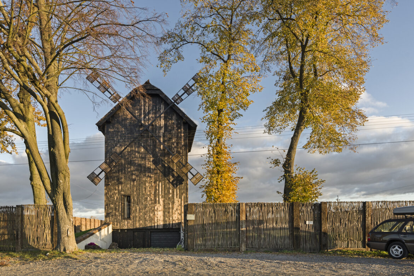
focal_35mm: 26
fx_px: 299
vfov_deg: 49.6
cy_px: 138
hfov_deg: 69.4
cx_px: 207
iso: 250
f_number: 8
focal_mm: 26
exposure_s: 1/100
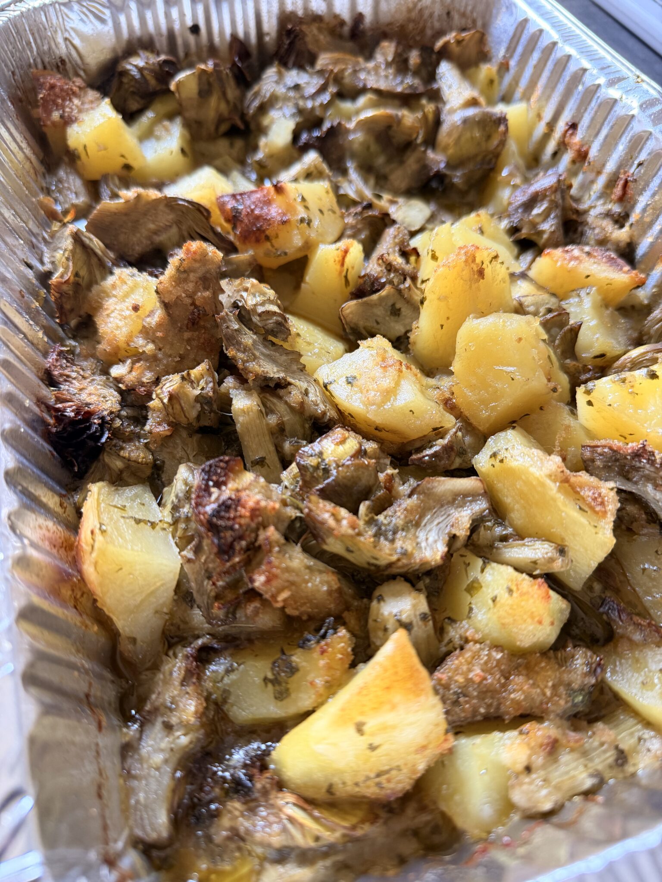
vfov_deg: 71.6
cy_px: 441
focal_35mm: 24
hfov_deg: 56.8
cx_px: 331
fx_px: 612
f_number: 1.78
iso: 320
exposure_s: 1/60
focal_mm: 6.76
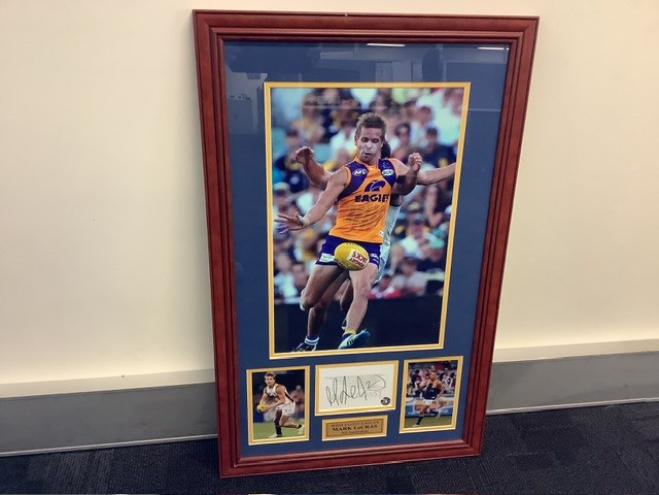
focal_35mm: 31
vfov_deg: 45.4
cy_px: 248
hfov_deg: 58.4
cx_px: 330
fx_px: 590
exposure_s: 1/50
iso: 250
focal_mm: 3.3
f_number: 2.4
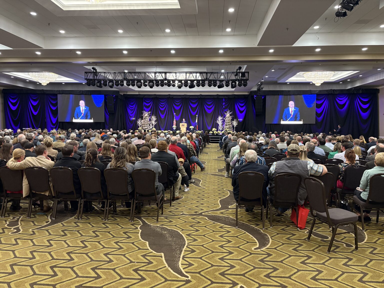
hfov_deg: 67.3
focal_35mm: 26
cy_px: 144
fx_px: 288
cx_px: 192
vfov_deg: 53.1
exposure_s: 1/60
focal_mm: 5.96
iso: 400
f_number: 1.6
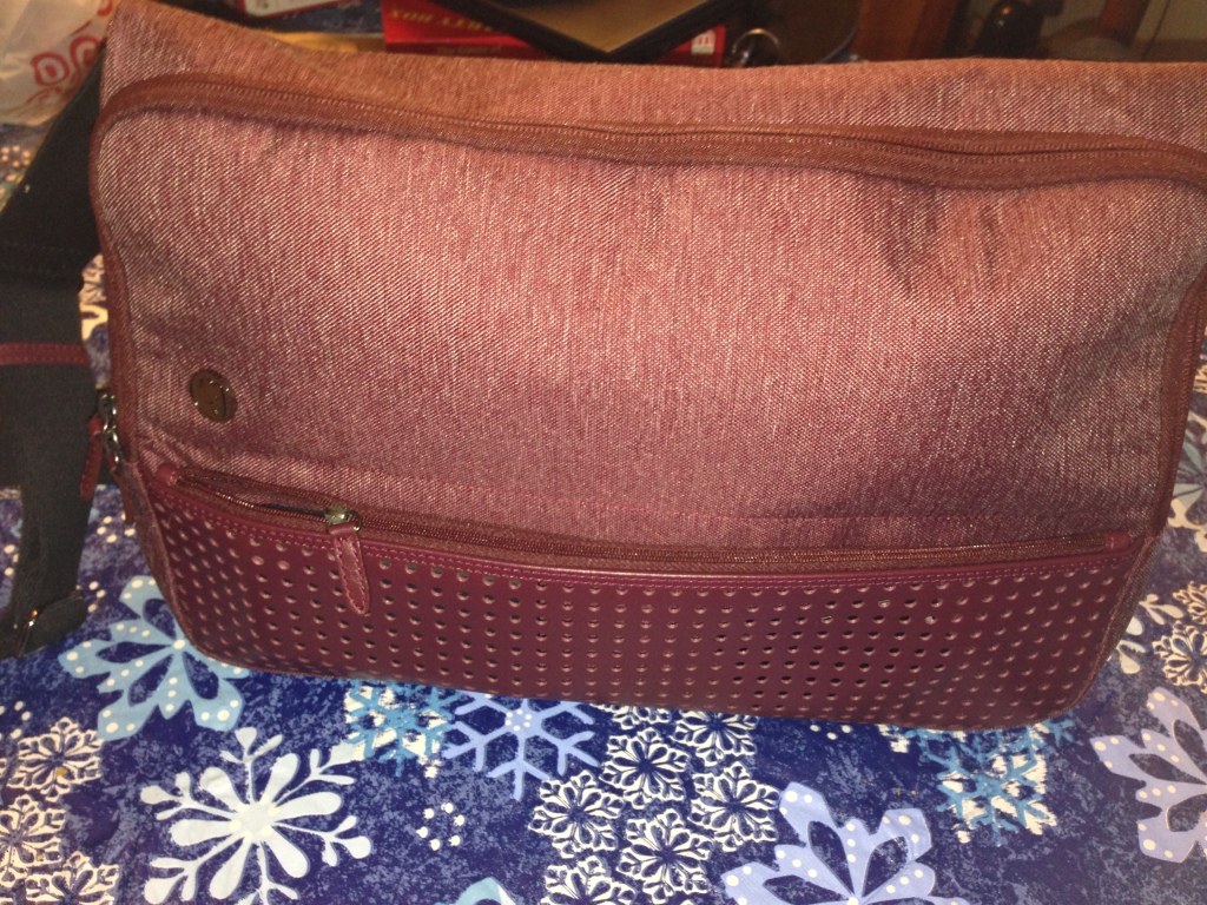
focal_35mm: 33
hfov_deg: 55.4
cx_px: 604
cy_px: 452
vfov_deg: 42.9
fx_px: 1151
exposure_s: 1/16
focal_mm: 4.12
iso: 100
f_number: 2.4
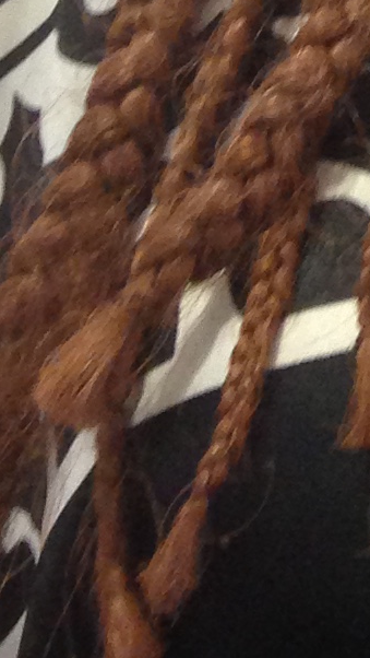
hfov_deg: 5.8
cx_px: 1137
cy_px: -651
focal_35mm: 195
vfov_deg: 10.2
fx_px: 3398
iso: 160
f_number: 2.4
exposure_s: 1/20
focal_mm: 4.12
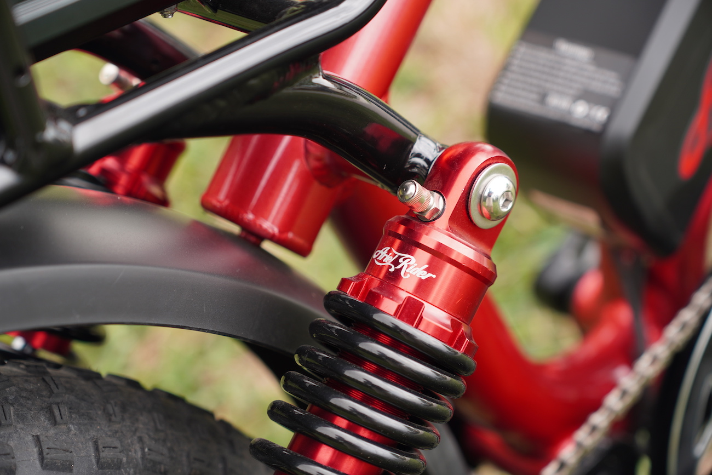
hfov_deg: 29.2
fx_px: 1365
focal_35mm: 69
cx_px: 356
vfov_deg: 19.7
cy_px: 238
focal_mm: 46
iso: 100
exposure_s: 1/100
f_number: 2.8
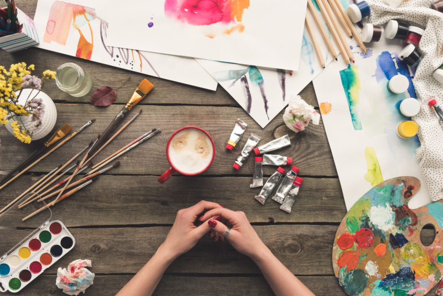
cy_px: 148
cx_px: 222
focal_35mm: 45
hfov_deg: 43.6
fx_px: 554
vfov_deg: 29.9
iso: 500
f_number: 7.1
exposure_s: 1/30
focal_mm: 45
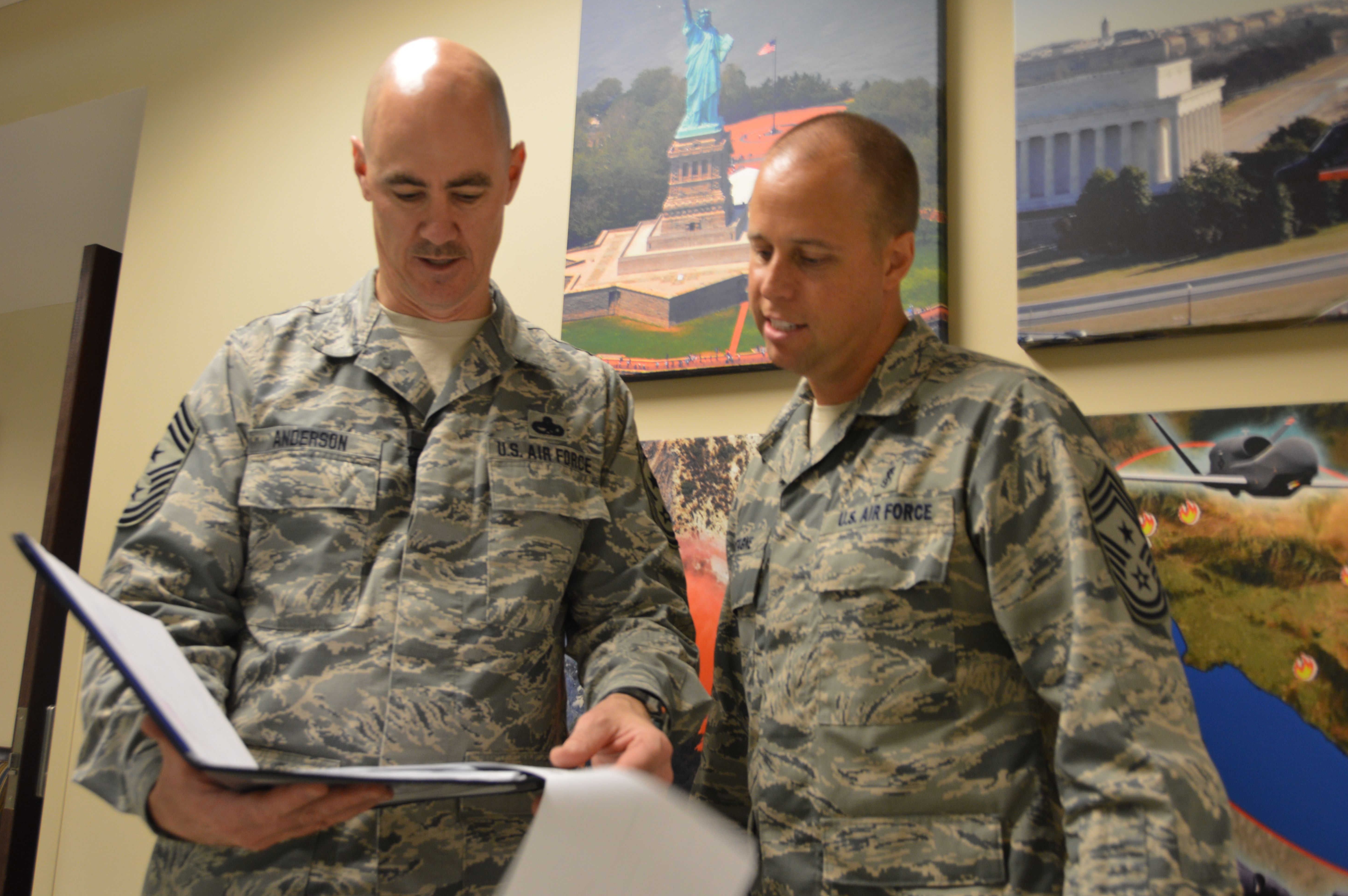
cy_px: 442
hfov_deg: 60.3
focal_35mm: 31
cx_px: 688
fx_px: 1160
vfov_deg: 42.3
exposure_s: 1/15
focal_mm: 20
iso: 500
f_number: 3.5
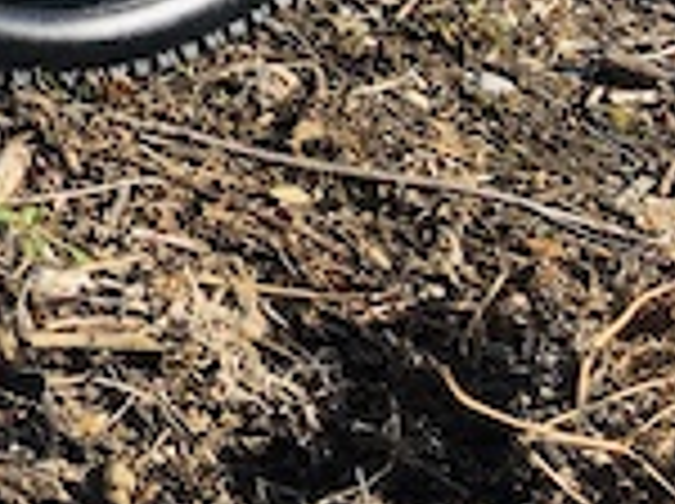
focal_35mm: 155
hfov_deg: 10.5
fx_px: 3018
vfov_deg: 8.7
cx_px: -1058
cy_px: -698
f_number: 2.2
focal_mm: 4.15
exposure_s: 1/827
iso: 25
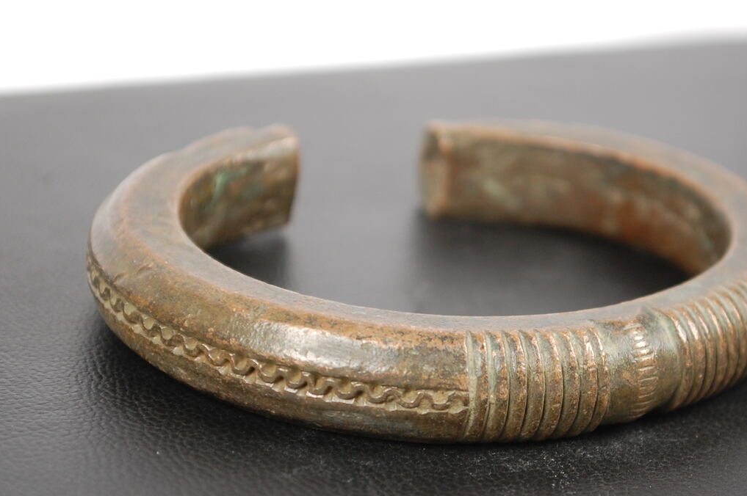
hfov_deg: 15.8
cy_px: 358
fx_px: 2690
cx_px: 434
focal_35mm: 130
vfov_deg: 10.5
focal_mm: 55
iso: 400
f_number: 5.6
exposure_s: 1/100
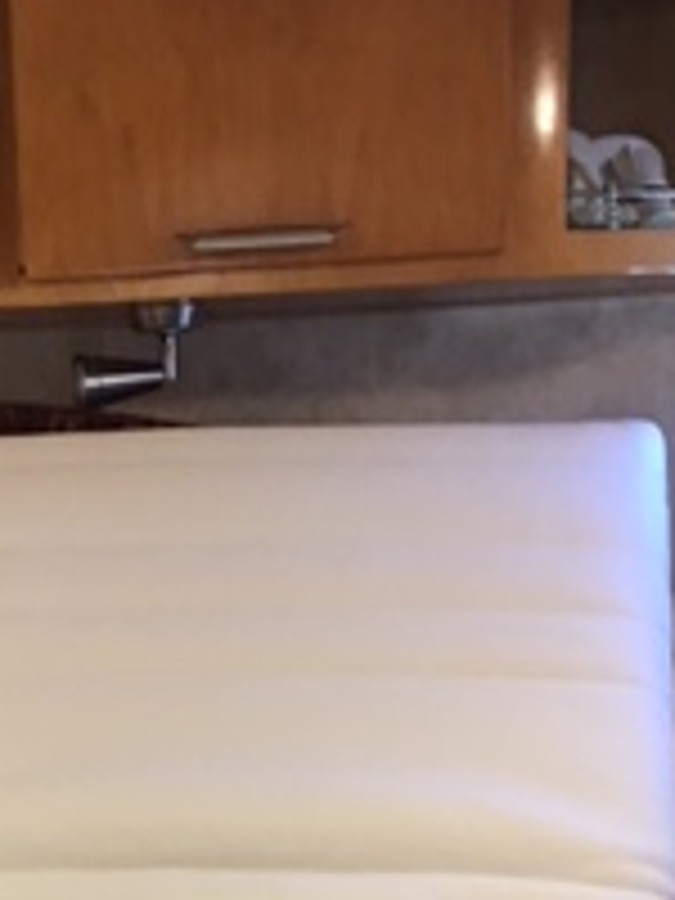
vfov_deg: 18.7
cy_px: 1341
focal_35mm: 93
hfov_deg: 15.7
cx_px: 40
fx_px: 2418
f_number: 2.2
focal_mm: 4.15
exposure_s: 1/15
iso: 50
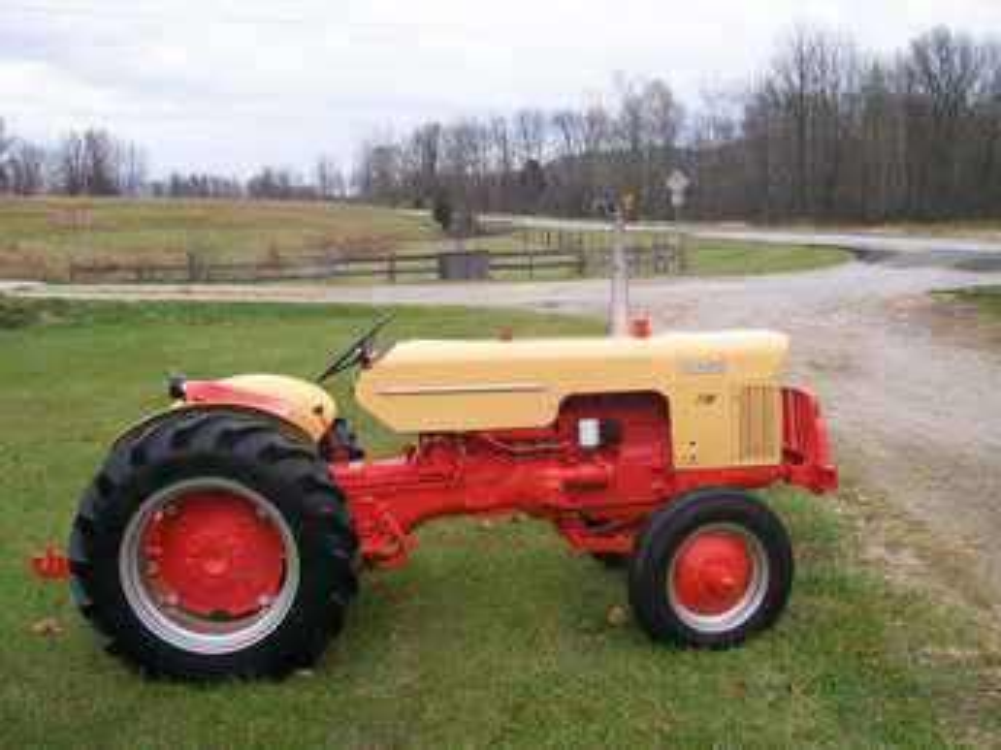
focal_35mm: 36
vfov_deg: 39.7
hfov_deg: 51.4
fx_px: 1041
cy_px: 375
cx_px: 500
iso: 80
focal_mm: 6
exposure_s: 1/544
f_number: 2.7
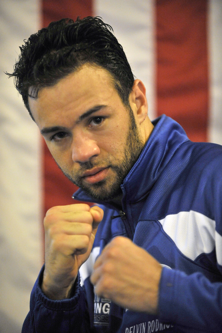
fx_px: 1296
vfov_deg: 14.7
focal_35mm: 140
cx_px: 111
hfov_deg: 9.8
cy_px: 166
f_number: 2.8
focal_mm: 140
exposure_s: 1/250
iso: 6400
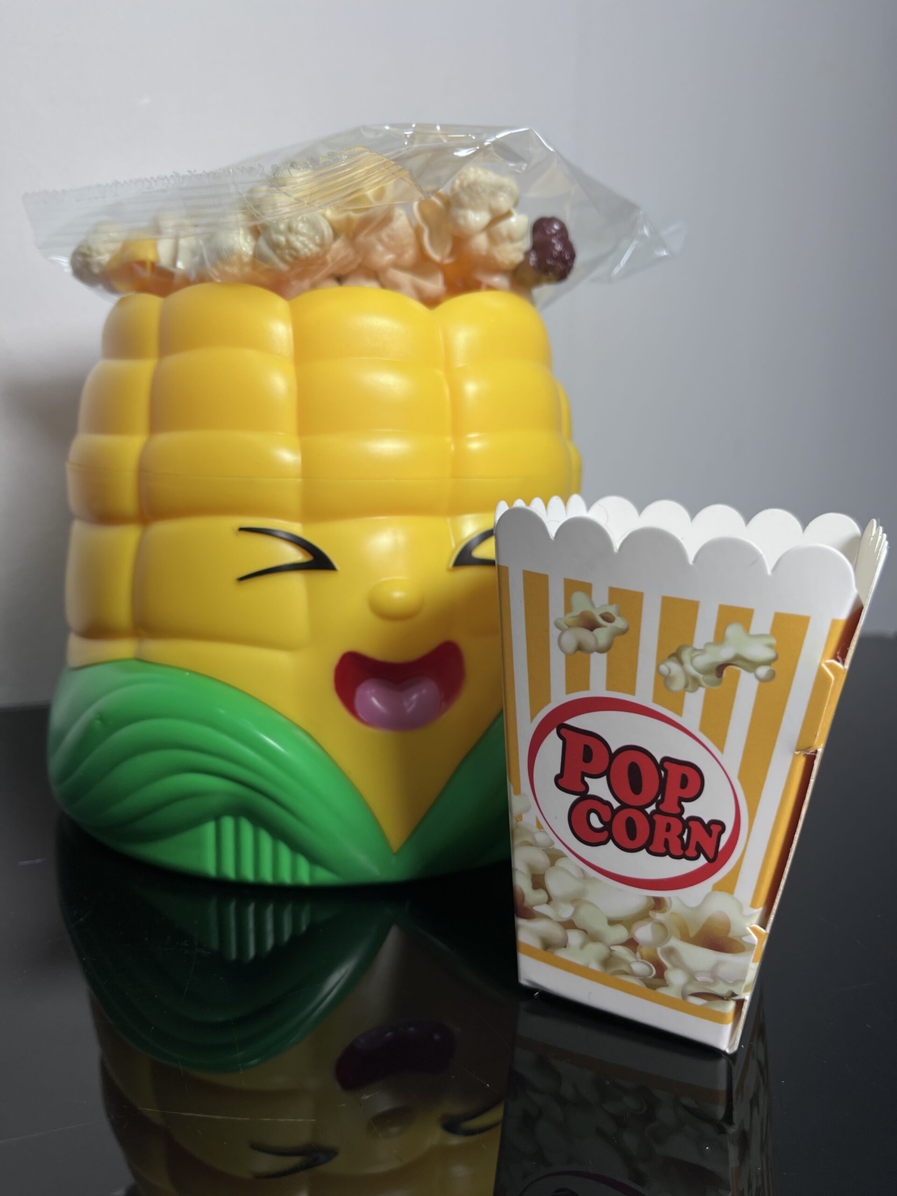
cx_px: 448
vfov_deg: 67.3
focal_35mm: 26
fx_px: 898
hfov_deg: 53.1
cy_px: 598
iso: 40
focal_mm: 5.1
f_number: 1.6
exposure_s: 1/218
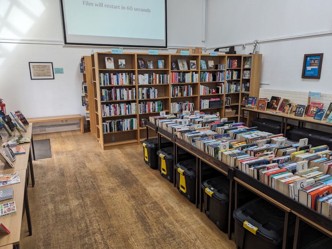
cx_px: 169
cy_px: 122
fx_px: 240
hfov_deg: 69.4
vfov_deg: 54.9
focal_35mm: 25
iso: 51
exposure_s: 1/123
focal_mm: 6.81
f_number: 1.85
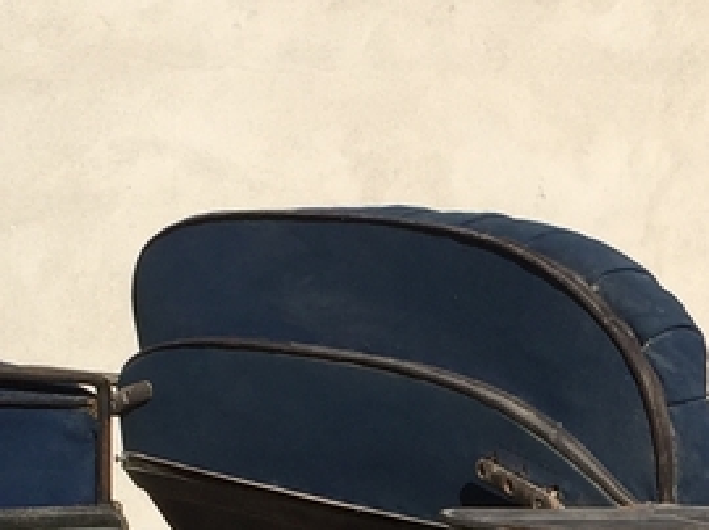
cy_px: 640
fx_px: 2640
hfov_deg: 15.0
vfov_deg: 11.3
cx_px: 698
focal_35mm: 129
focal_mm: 4.15
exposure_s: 1/2475
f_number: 2.2
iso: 32
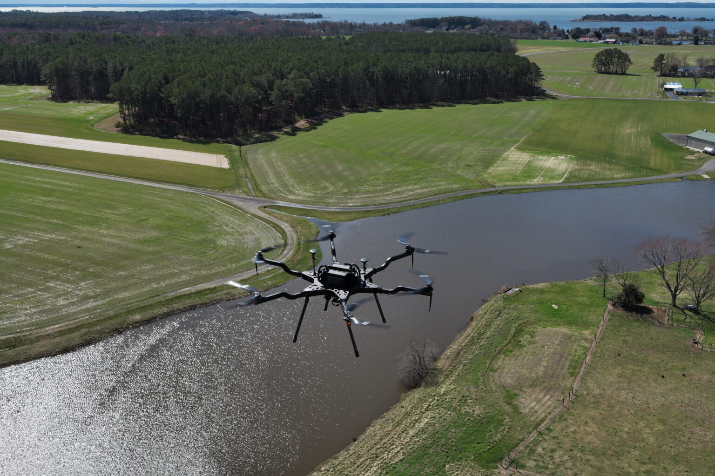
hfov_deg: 54.4
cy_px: 238
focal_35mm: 35
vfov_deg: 37.8
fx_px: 695
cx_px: 358
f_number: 8
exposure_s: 1/640
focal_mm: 35
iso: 230
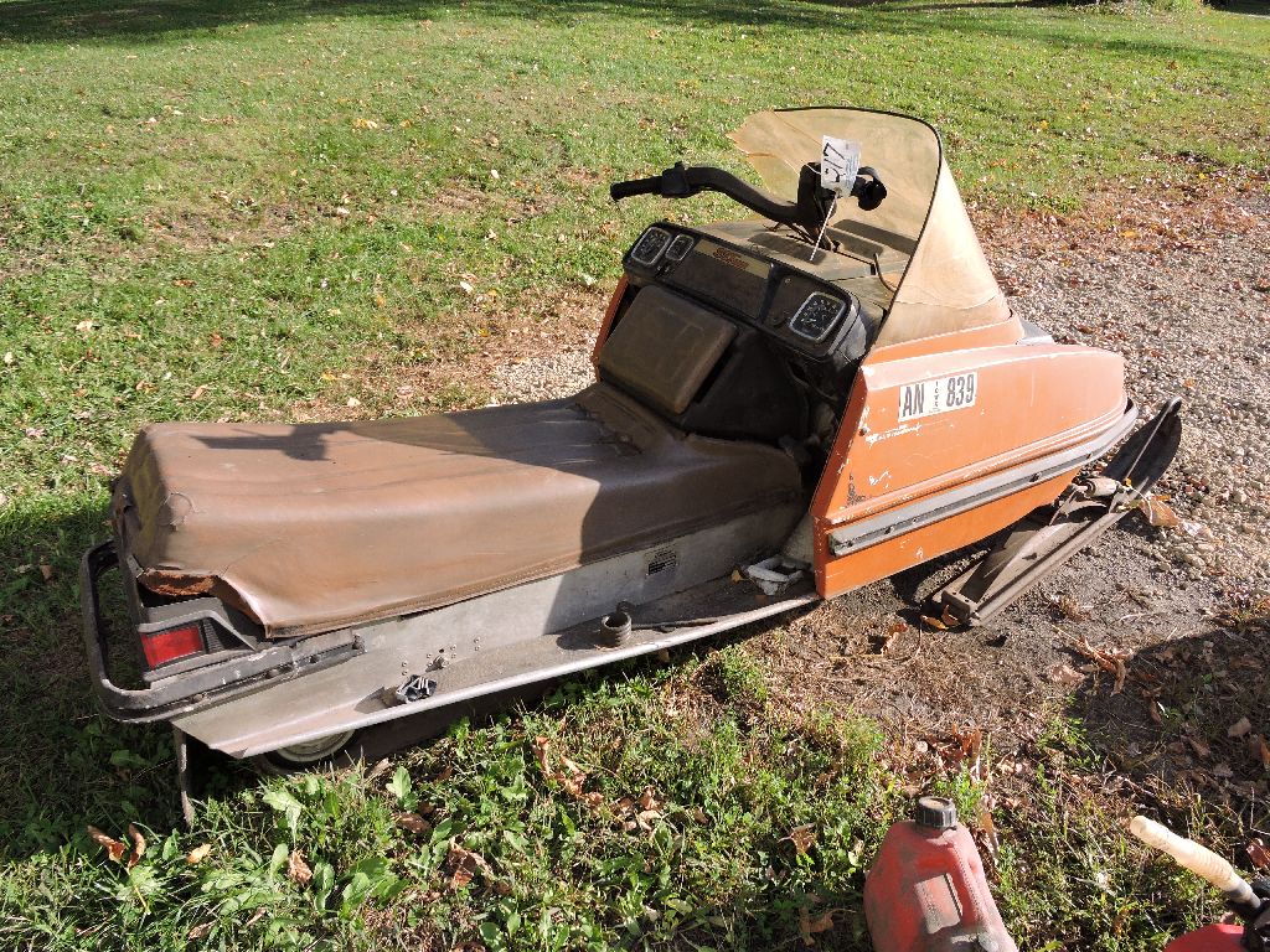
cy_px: 476
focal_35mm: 24
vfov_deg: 56.8
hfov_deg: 71.6
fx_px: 881
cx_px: 635
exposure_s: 1/400
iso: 100
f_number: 3.3
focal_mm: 4.3
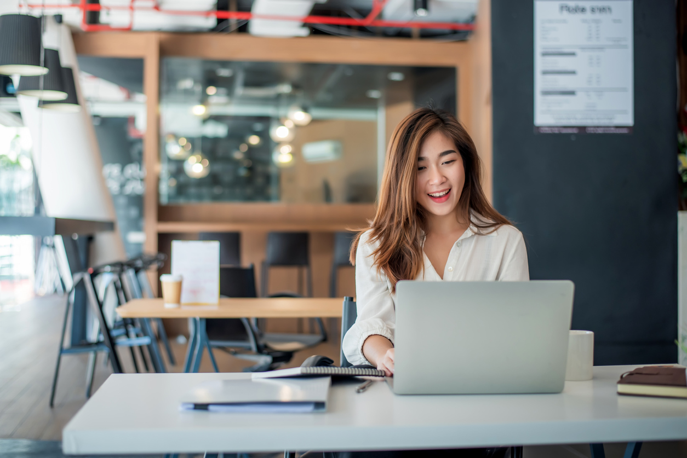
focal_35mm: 50
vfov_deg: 27.0
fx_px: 954
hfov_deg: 39.6
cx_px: 344
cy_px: 229
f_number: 2.5
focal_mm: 50
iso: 200
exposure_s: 1/250
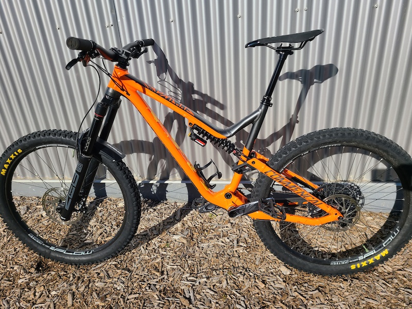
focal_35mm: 26
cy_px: 154
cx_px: 206
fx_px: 309
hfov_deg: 67.3
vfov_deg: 53.1
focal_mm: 5.4
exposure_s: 1/3956
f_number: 1.8
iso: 40
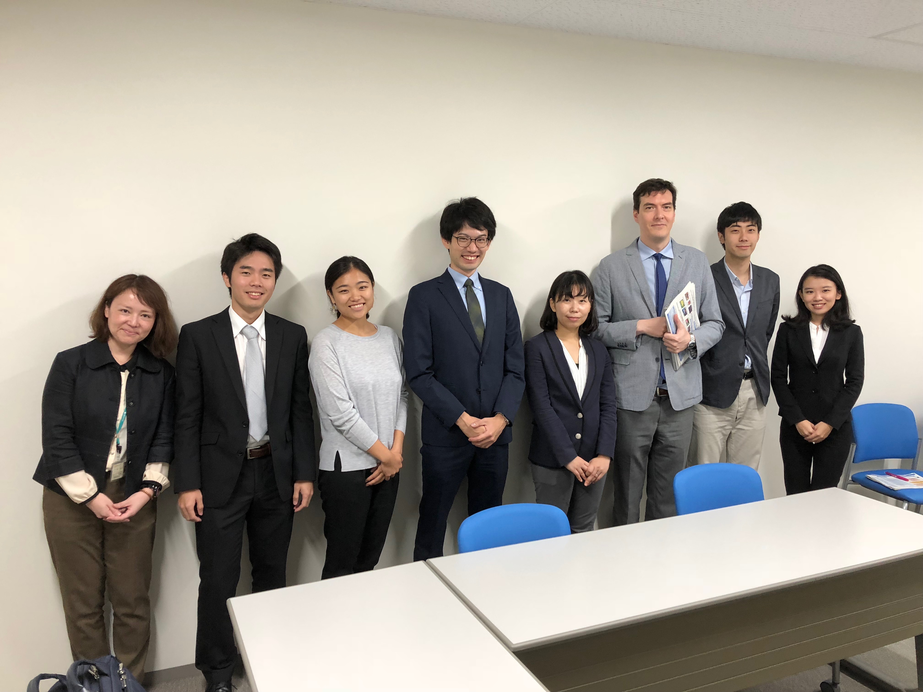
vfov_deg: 49.7
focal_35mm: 28
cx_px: 462
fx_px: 747
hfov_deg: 63.4
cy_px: 346
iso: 32
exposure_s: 1/25
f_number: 1.8
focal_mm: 3.99
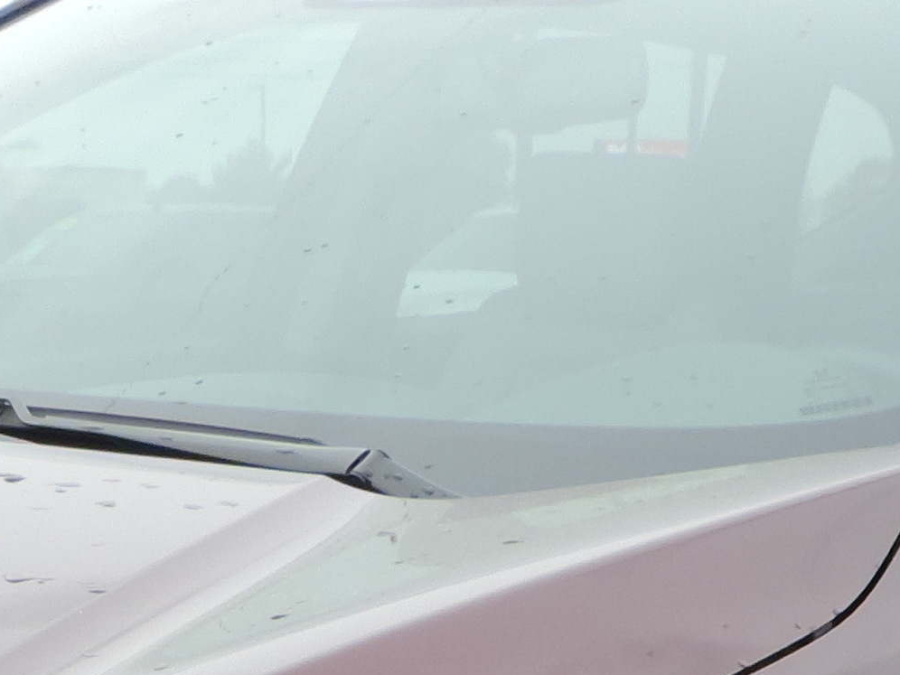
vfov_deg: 11.4
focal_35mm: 118
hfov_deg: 16.6
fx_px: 3068
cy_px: 1319
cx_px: 221
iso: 80
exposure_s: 1/200
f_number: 3
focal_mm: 4.3
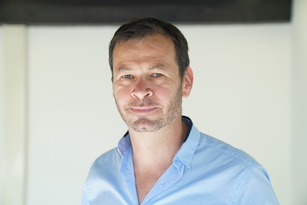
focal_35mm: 70
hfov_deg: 28.8
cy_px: 102
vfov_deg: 19.5
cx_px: 154
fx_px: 597
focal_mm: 70
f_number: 3.5
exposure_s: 1/60
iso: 160
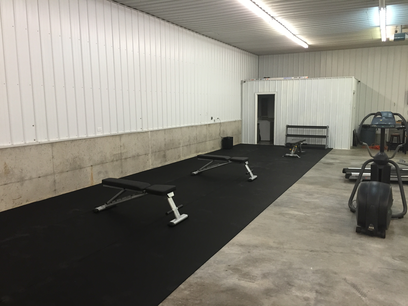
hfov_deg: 61.7
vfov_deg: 48.2
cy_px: 153
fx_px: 342
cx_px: 204
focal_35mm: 29
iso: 50
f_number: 2.2
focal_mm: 4.15
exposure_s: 1/30
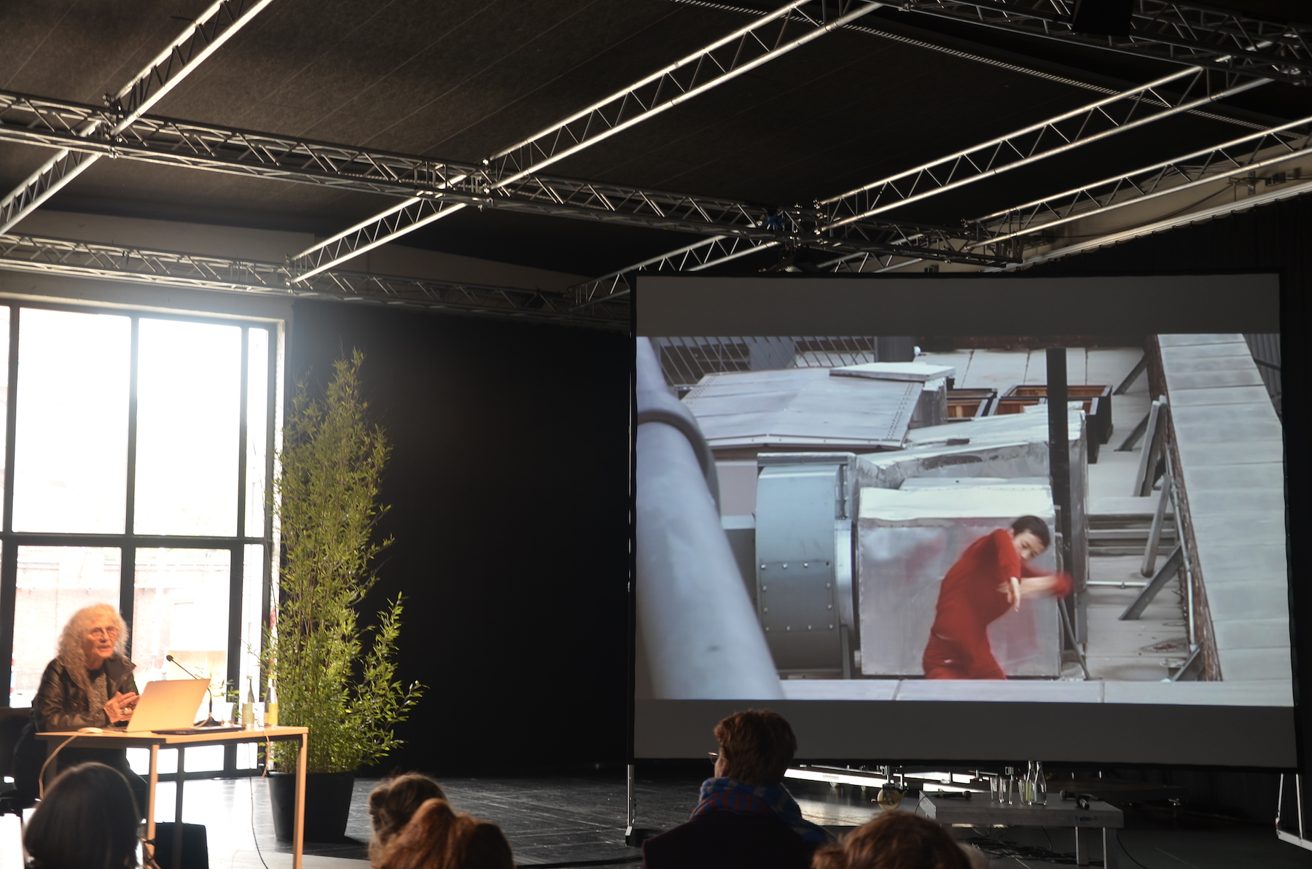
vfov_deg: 26.4
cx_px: 656
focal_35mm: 51
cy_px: 434
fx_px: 1855
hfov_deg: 39.0
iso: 125
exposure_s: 1/3
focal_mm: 34
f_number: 4.5
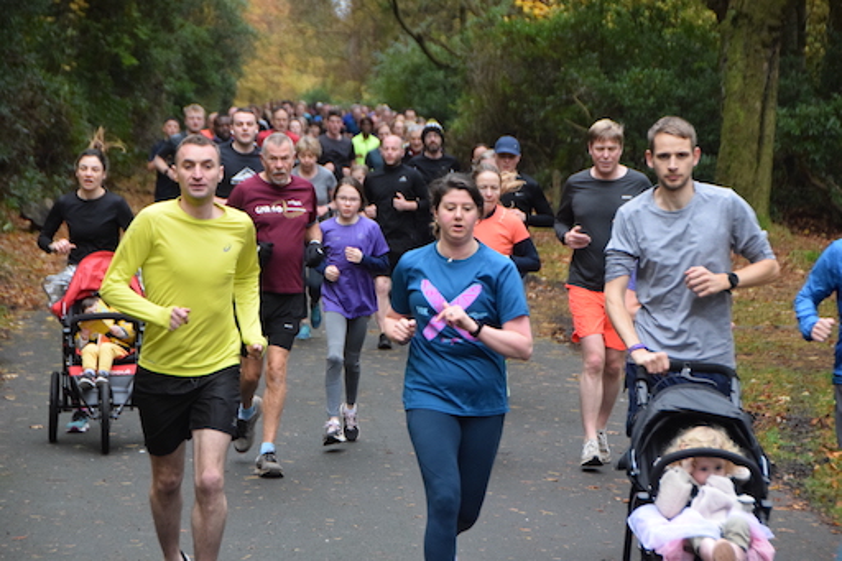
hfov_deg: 13.0
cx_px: 421
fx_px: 3682
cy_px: 280
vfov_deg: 8.7
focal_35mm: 158
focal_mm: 105
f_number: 5.3
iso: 3200
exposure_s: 1/250
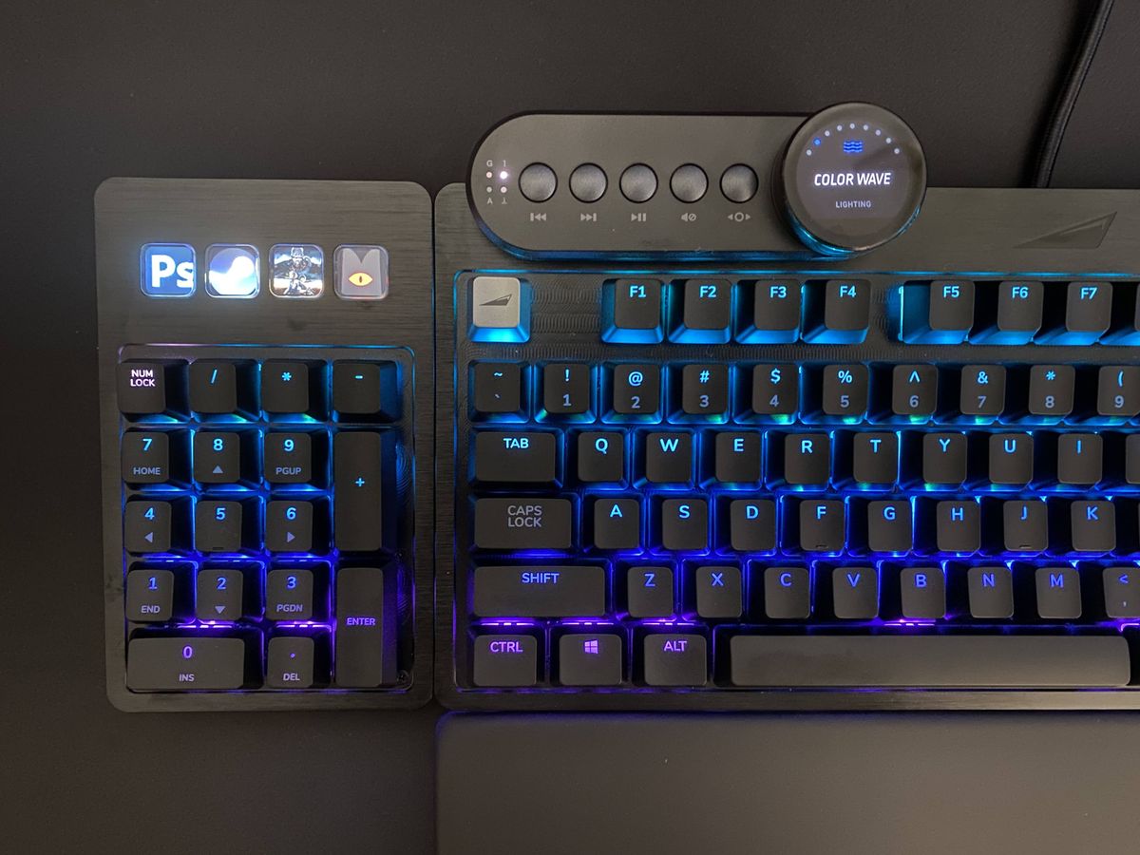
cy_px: 428
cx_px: 570
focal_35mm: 26
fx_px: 856
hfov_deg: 67.3
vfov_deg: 53.1
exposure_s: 1/10
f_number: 1.8
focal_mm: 4.25
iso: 500
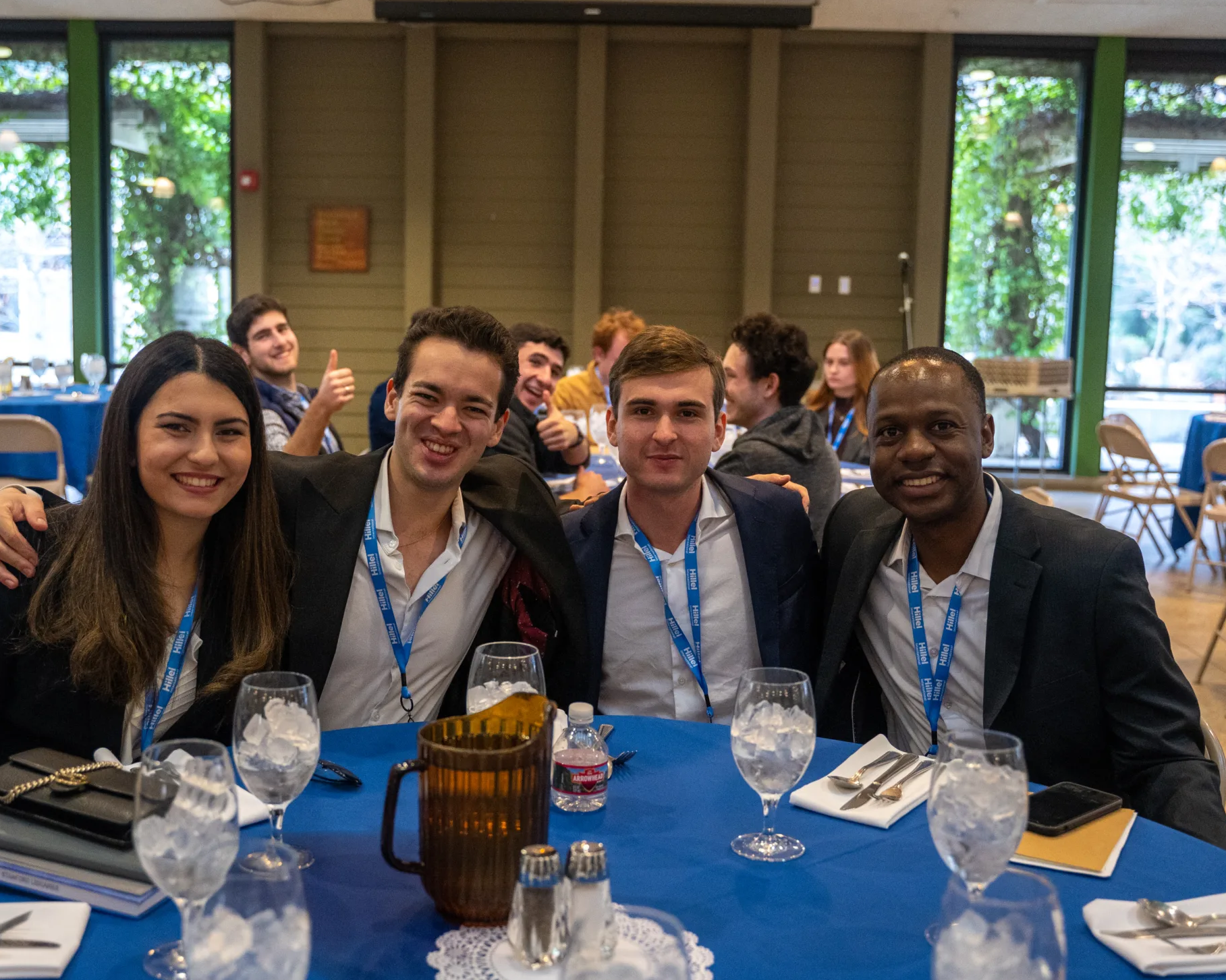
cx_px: 539
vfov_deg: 36.5
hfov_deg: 44.7
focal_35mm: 41
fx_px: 1487
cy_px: 519
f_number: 2.8
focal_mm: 31
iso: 2500
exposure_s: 1/160
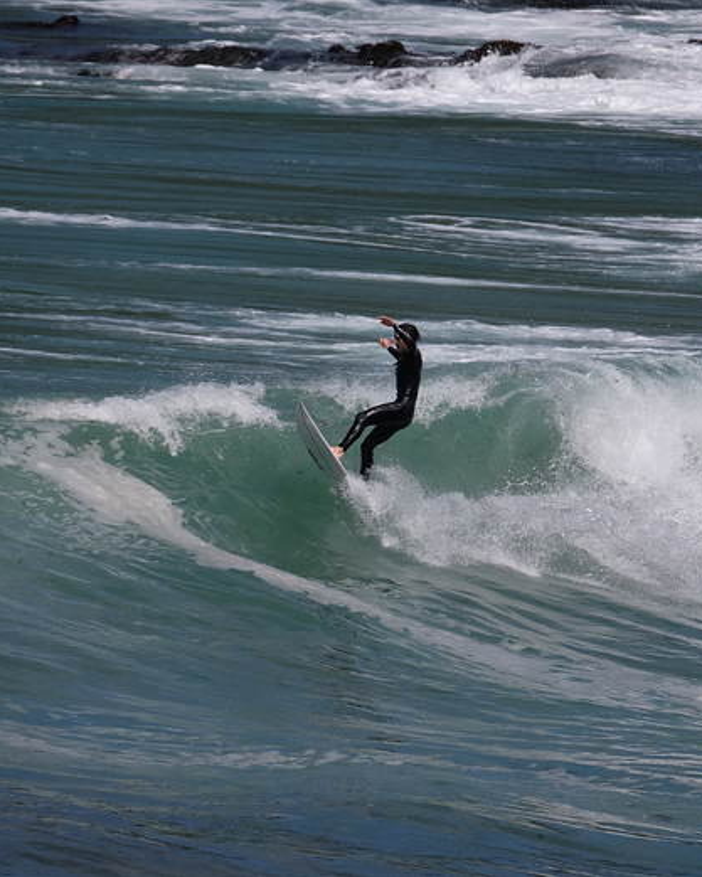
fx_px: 19368
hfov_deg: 2.1
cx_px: 333
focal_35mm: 746
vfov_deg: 2.6
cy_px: 438
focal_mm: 352
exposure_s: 1/2500
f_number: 6.3
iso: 250
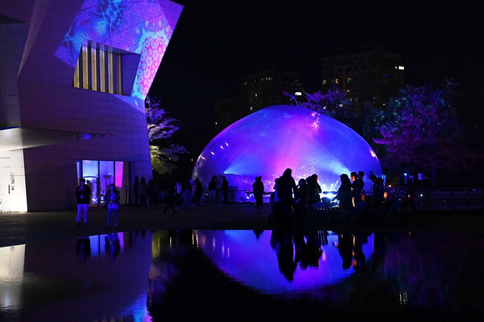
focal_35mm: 70
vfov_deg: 19.5
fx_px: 941
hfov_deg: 28.8
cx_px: 242
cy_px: 161
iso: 16000
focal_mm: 70
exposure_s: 1/50
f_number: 7.1
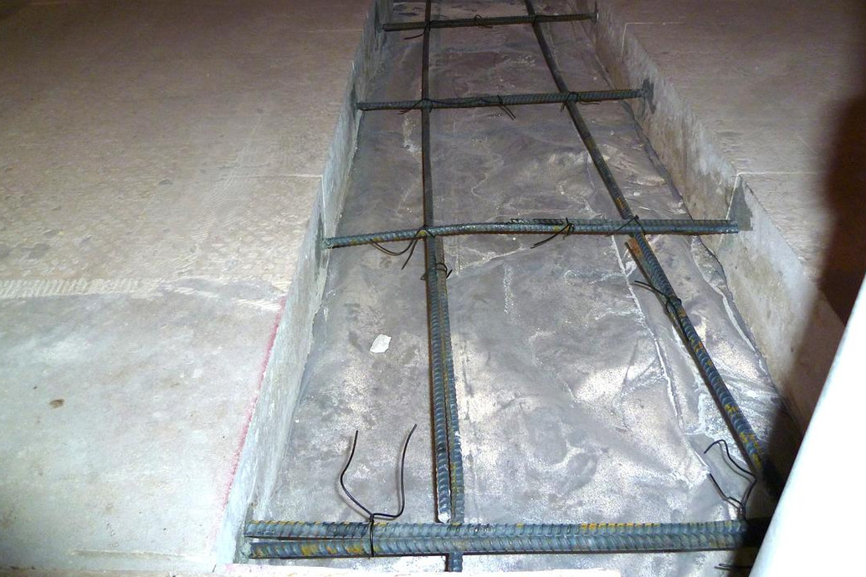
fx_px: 722
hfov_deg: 61.9
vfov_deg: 43.5
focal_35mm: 30
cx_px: 428
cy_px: 256
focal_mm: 5
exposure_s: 1/30
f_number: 2.8
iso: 200
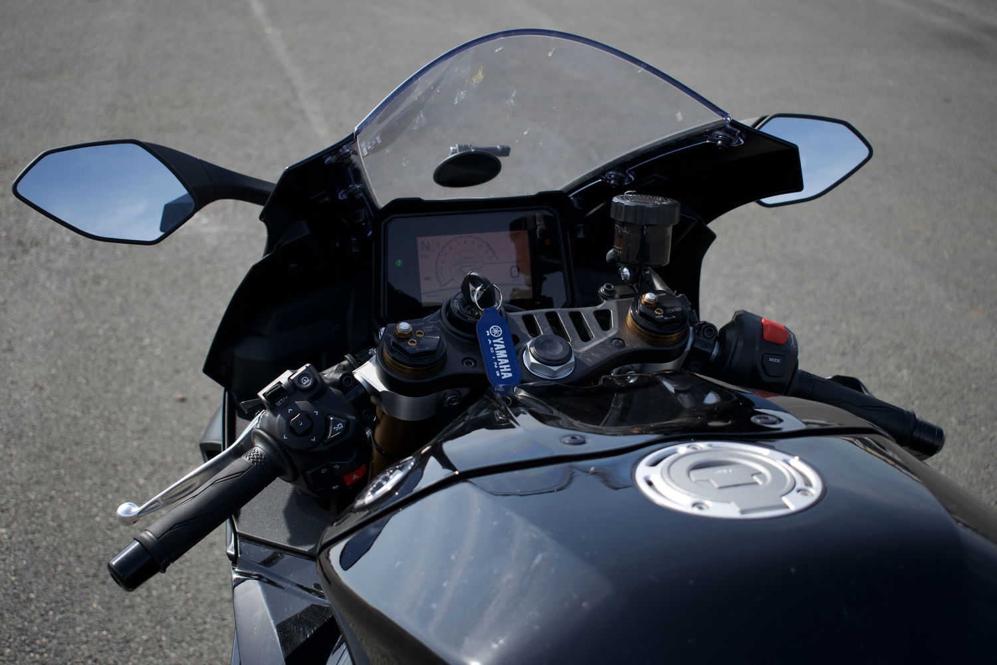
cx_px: 498
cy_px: 332
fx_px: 1329
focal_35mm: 48
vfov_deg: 28.1
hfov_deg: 41.1
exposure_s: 1/1000
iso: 200
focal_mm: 32
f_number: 4.5
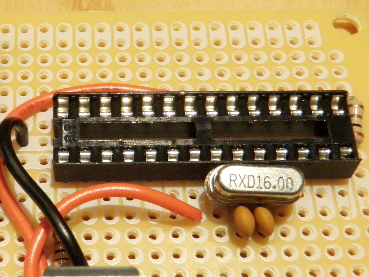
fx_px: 842
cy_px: 165
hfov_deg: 24.4
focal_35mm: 79
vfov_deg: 18.7
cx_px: 86
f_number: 4.1
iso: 160
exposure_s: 1/40
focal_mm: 6.53
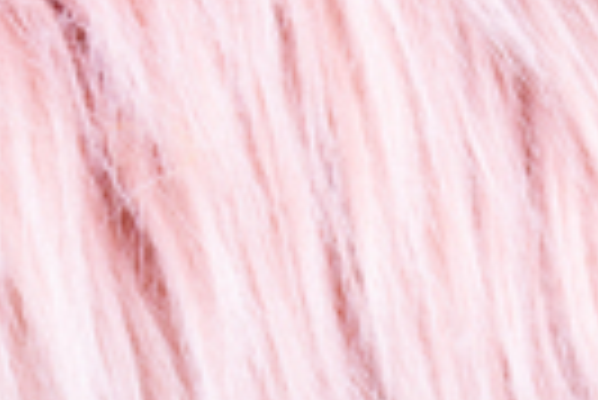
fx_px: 7733
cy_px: -339
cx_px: -459
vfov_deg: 3.0
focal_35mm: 465
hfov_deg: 4.4
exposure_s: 1/125
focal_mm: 105
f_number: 11
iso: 64
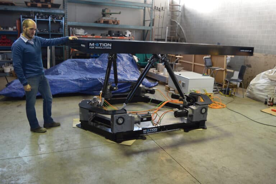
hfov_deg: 67.4
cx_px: 138
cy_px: 92
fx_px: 207
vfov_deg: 47.9
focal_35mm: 27
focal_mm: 18
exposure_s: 1/60
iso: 400
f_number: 4
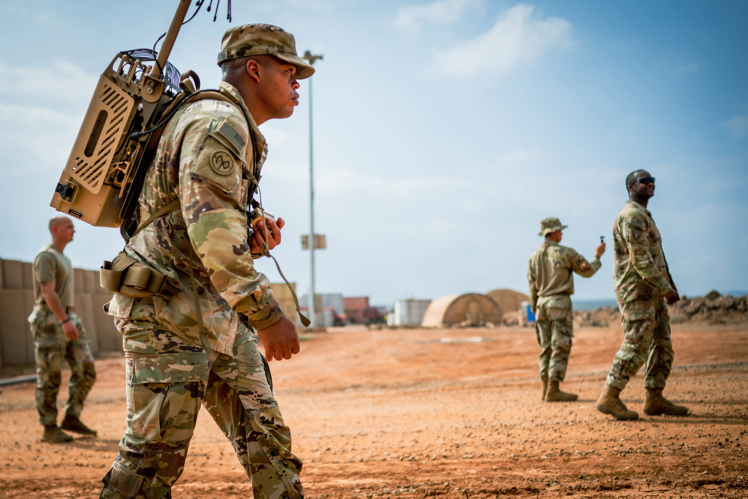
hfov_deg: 54.4
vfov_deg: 37.9
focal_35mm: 35
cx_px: 374
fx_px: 727
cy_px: 250
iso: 125
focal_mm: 35
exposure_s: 1/5000
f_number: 2
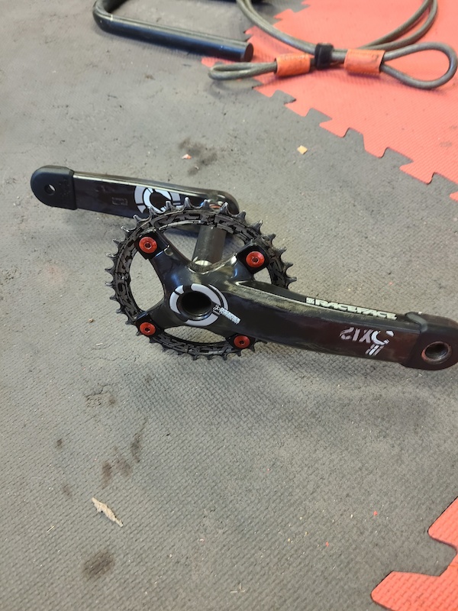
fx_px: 459
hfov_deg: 53.1
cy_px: 306
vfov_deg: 67.3
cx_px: 229
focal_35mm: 26
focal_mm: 5.4
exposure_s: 1/40
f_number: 1.8
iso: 250
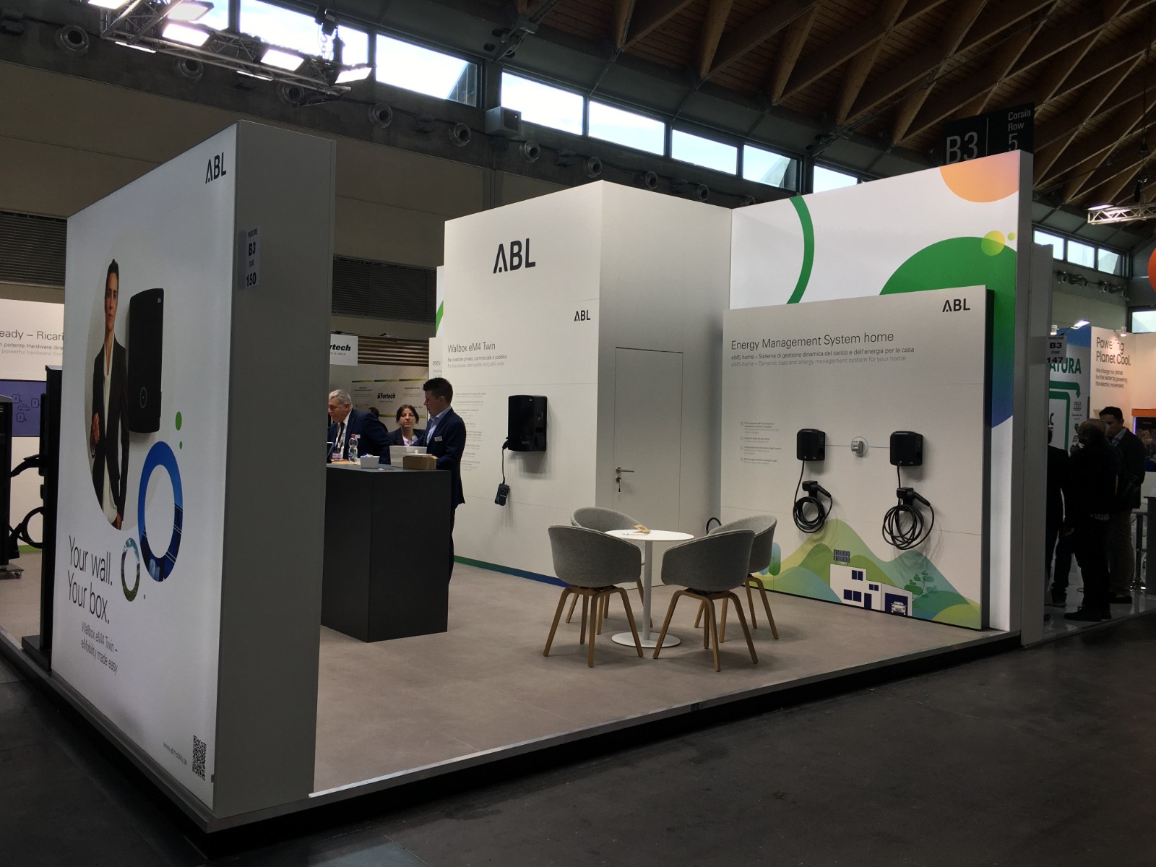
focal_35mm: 29
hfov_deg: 61.7
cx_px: 578
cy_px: 434
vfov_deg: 48.2
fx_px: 968
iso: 25
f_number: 2.2
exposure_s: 1/223
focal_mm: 4.15
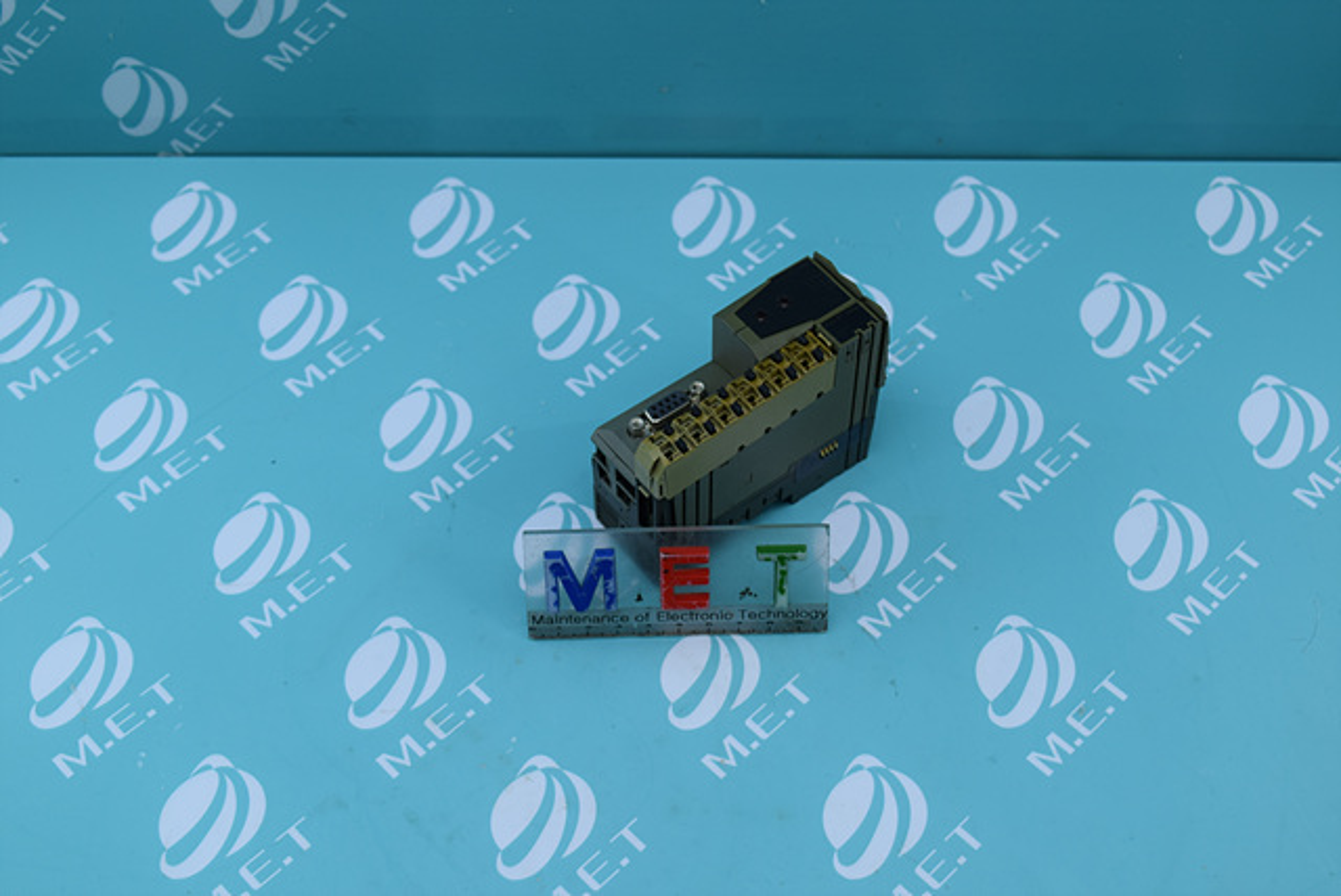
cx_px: 670
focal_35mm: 51
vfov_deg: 26.5
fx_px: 1901
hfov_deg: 38.8
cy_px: 448
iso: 400
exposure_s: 1/160
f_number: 6.3
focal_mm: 34
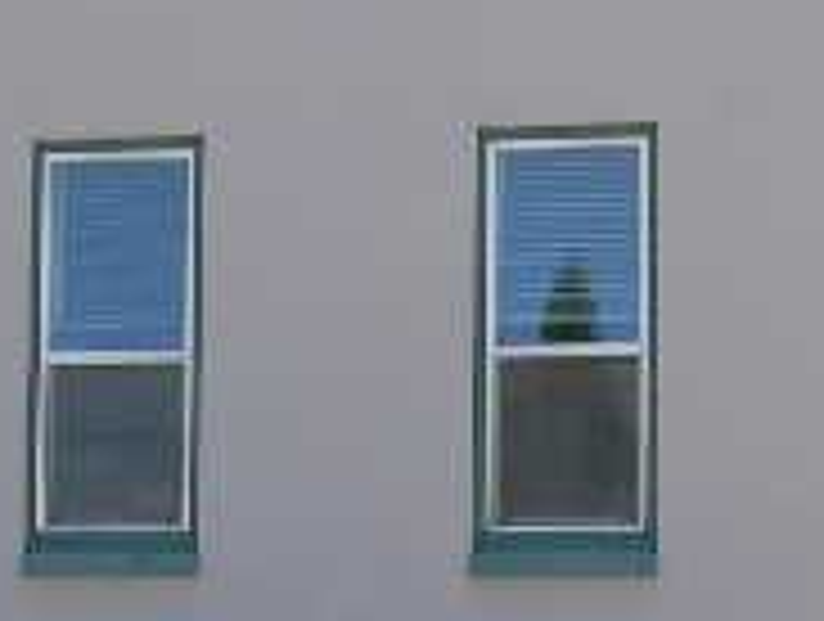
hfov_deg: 11.0
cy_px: 554
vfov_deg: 8.3
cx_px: 14
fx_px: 4245
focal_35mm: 178
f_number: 4
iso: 80
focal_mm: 8.5
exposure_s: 1/320
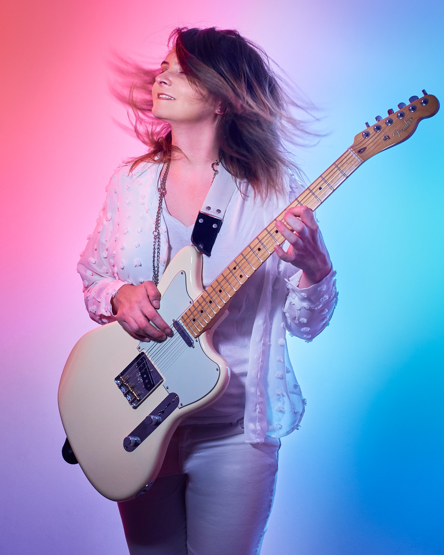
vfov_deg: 33.0
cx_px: 222
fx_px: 936
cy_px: 263
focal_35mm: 57
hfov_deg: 26.7
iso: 1250
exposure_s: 1/125
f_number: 4
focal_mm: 50
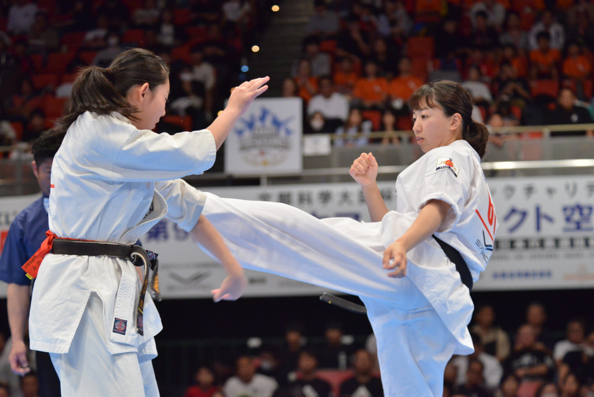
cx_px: 297
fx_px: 2228
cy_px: 198
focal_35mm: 135
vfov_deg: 10.2
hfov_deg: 15.2
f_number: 5
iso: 3200
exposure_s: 1/320
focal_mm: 135
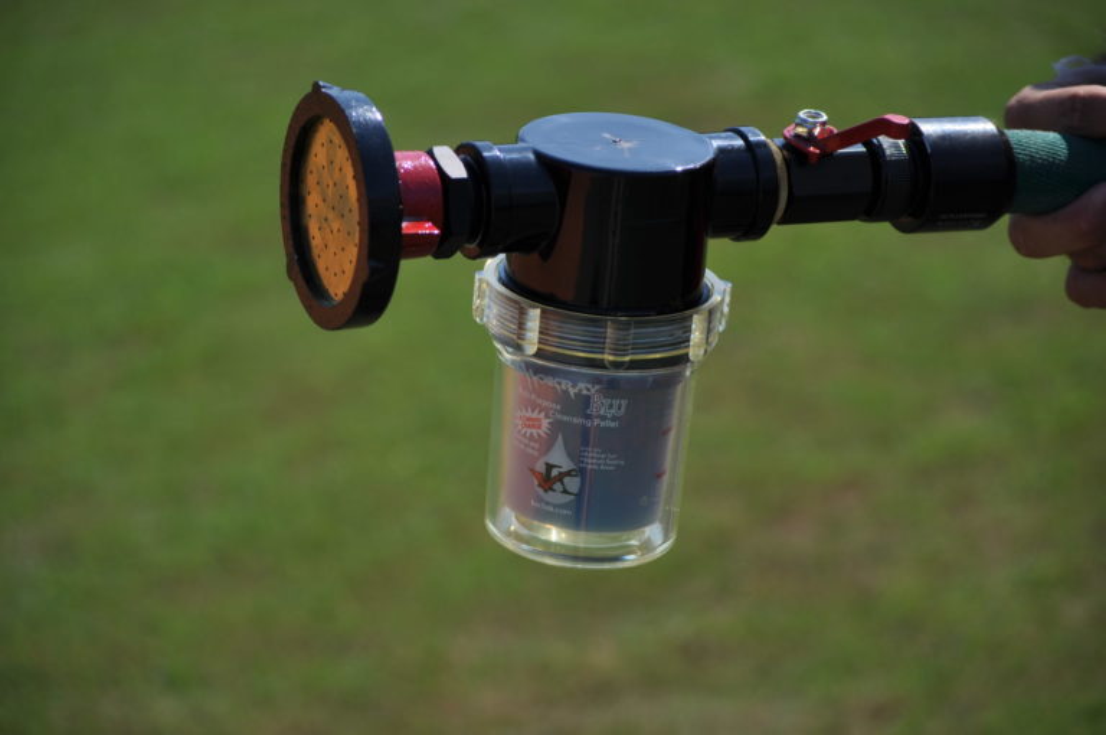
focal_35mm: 108
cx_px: 553
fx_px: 3314
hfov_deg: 18.9
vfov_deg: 12.6
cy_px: 368
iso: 200
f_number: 4.2
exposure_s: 1/2000
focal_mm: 72
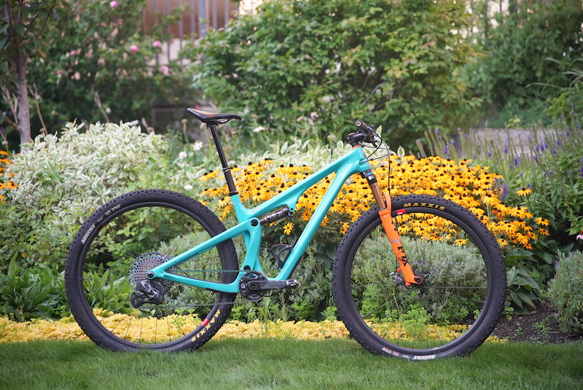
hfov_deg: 17.2
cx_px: 292
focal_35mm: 119
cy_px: 195
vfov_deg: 11.5
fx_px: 1929
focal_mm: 119
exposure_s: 1/250
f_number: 3.2
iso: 1600
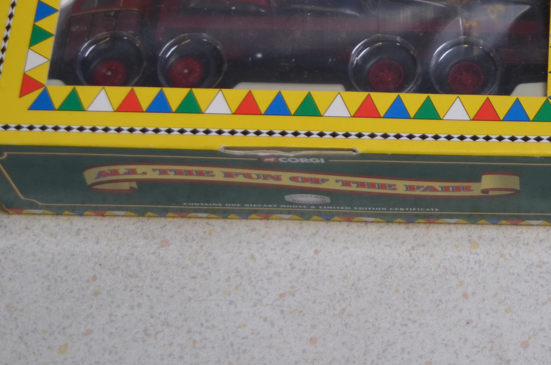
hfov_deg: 17.5
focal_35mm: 113
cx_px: 615
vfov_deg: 11.7
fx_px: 1726
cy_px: -120
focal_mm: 28
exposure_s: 1/80
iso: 400
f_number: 4.5
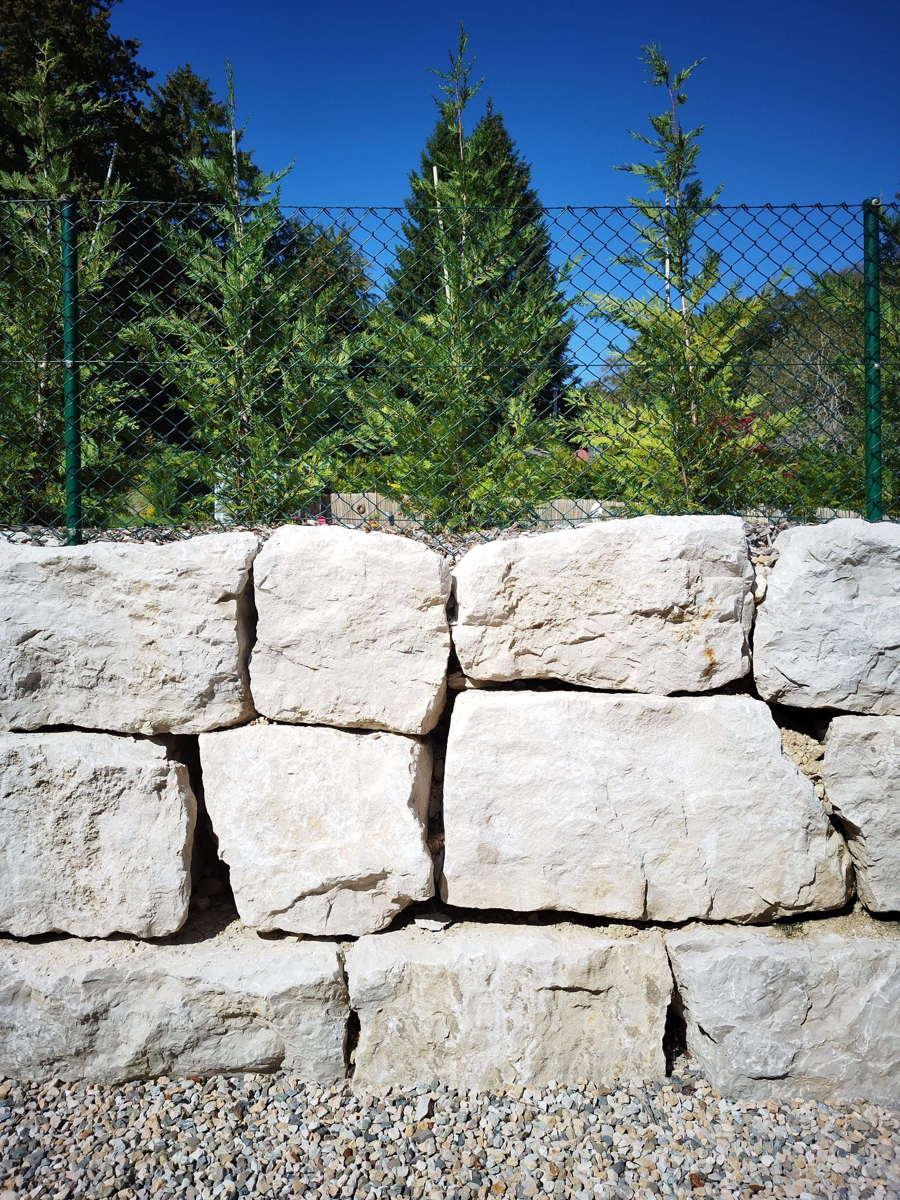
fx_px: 867
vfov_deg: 69.4
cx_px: 450
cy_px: 600
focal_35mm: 25
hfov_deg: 54.9
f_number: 1.89
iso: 50
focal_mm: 5.95
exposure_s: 1/710
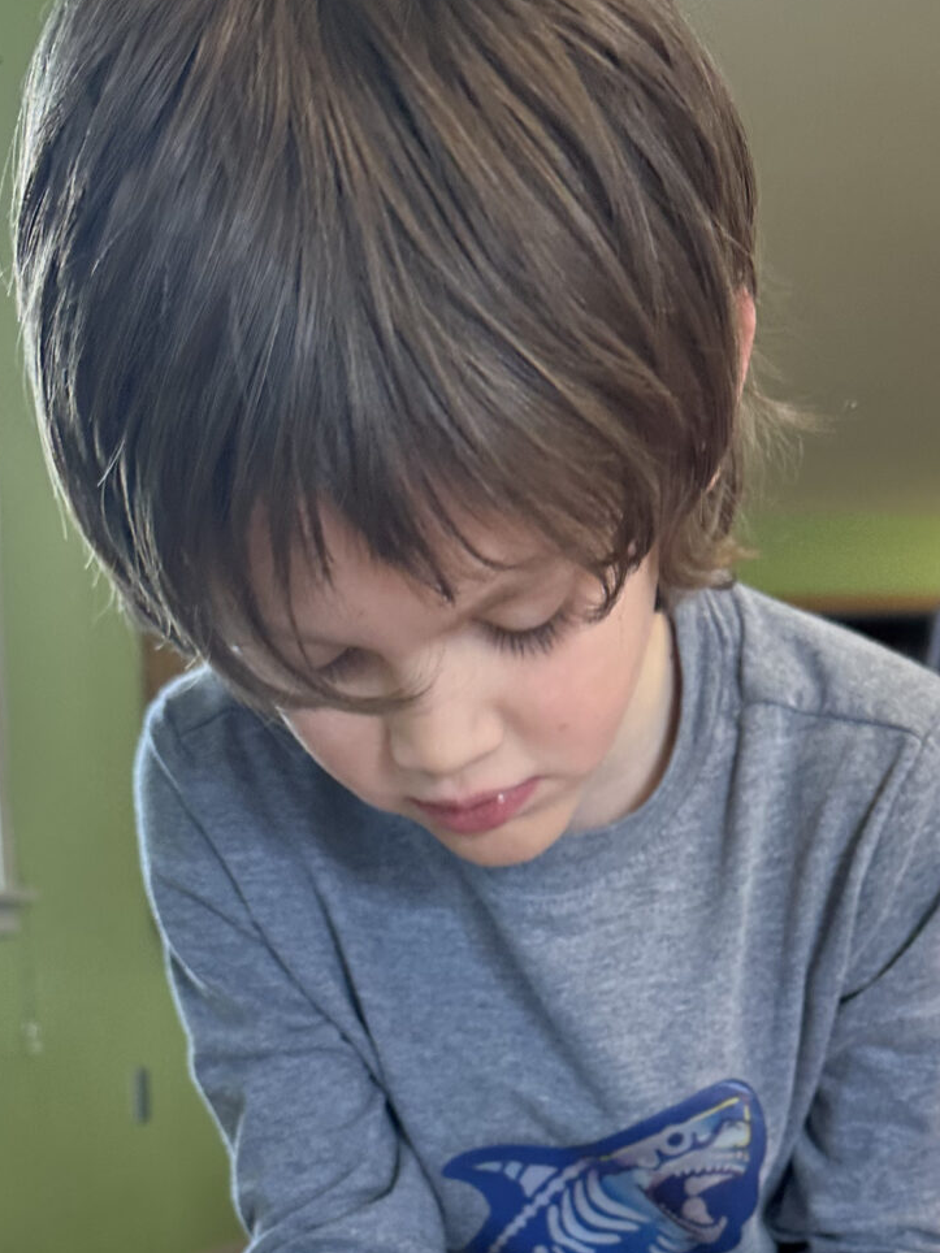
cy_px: 1291
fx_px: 1847
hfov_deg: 28.3
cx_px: 649
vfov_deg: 33.8
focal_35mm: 51
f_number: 1.78
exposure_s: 1/120
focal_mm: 6.86
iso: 125
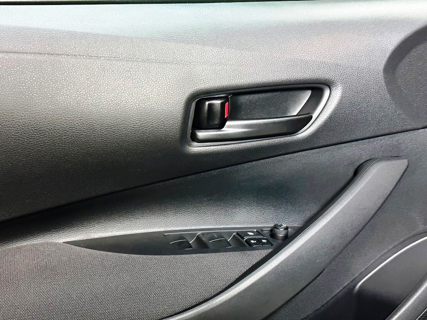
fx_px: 592
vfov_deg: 30.3
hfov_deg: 39.7
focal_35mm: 48
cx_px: 214
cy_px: 160
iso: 500
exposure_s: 1/30
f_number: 1.78
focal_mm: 6.86
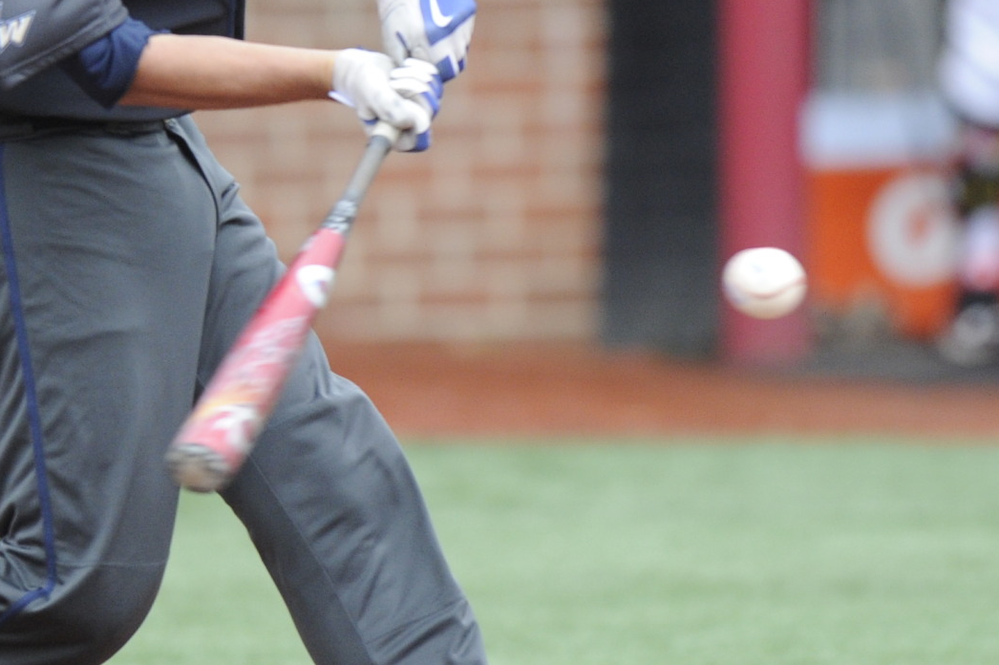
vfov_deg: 1.2
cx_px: 451
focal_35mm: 1147
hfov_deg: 1.8
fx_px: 31808
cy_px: 140
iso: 2000
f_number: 2.8
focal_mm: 400
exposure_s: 1/2000
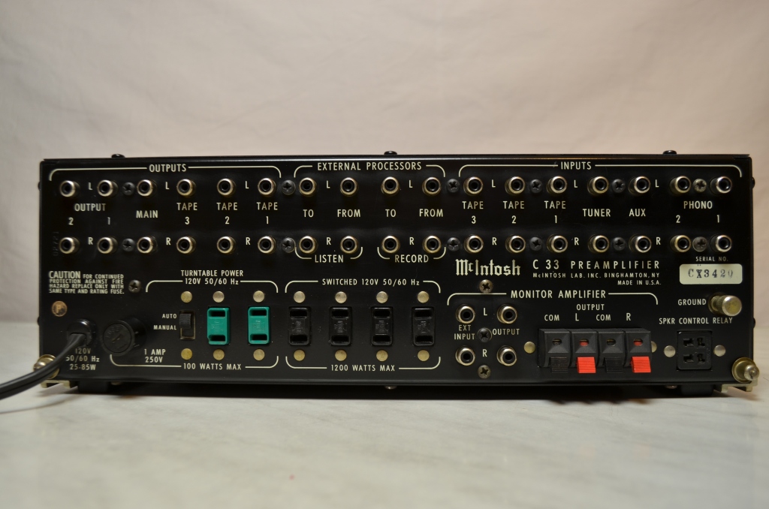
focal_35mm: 30
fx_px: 639
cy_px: 254
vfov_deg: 43.4
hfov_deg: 62.0
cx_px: 384
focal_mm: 20
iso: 200
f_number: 5
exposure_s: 1/30
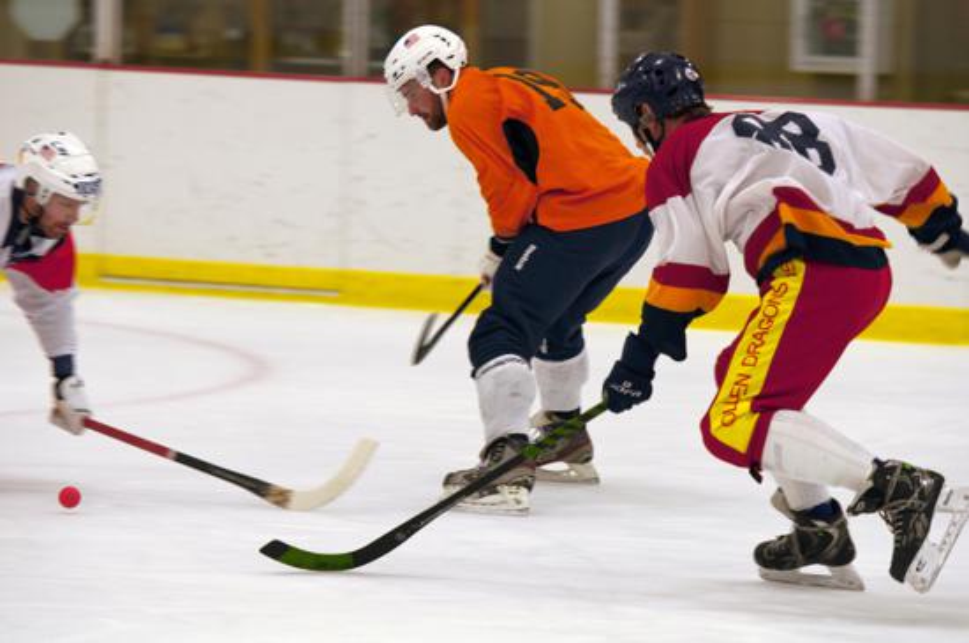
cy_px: 322
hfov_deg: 8.3
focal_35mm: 248
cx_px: 484
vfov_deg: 5.5
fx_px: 6652
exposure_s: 1/250
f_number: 3.5
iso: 640
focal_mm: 165
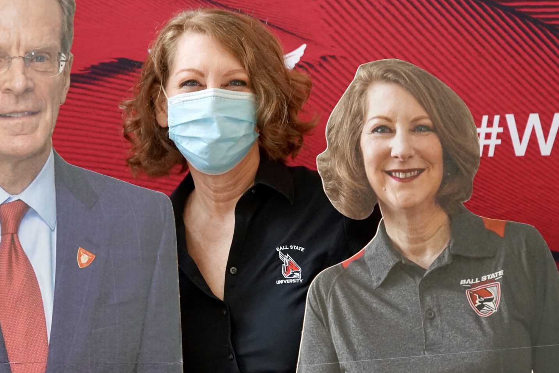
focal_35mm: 66
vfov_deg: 20.5
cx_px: 212
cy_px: 248
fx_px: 1025
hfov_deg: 30.4
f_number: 4
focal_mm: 37
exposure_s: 1/160
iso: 1600
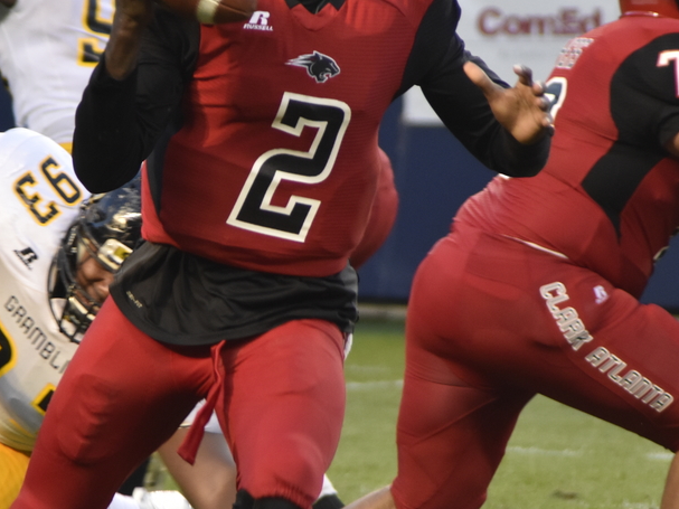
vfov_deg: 2.3
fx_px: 12708
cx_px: 168
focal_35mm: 648
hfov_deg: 3.1
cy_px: 243
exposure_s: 1/500
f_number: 6.3
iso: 1400
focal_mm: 220
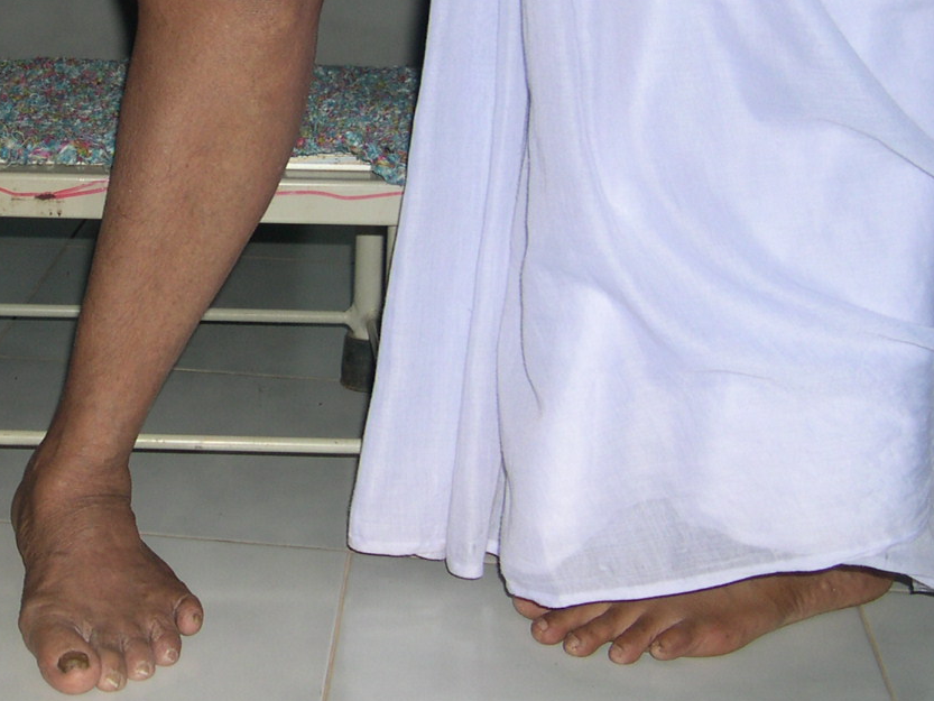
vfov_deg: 20.1
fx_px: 1970
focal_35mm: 73
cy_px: 194
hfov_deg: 25.6
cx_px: 39
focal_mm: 8
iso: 100
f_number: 2.8
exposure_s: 1/60
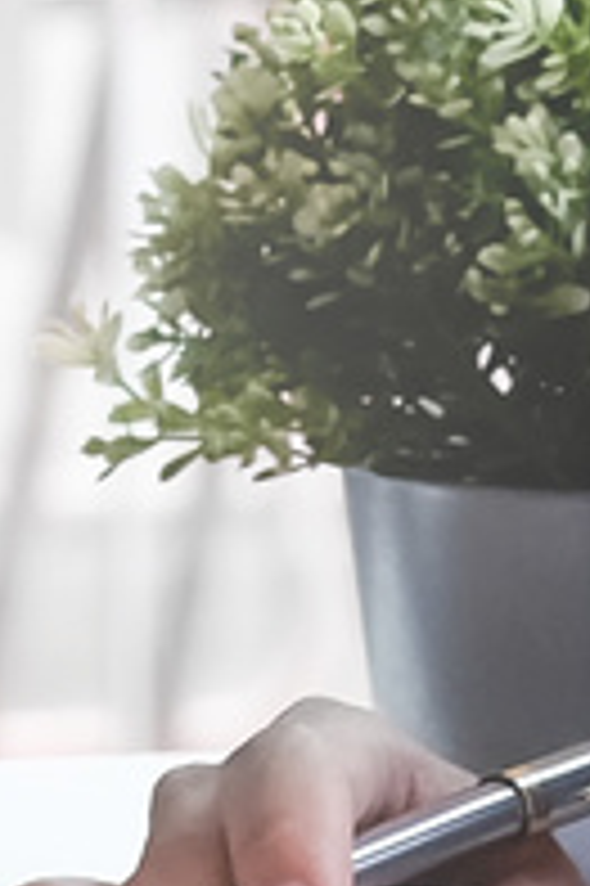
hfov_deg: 1.5
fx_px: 22532
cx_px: -1820
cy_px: -807
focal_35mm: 915
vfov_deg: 2.2
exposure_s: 1/180
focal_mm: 60
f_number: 4
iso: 1000
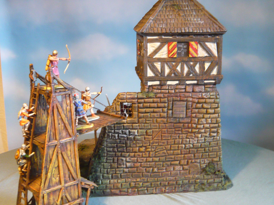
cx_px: 137
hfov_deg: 42.9
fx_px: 348
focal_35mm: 44
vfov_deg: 32.9
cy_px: 102
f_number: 2.8
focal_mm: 4.6
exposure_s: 1/10
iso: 200
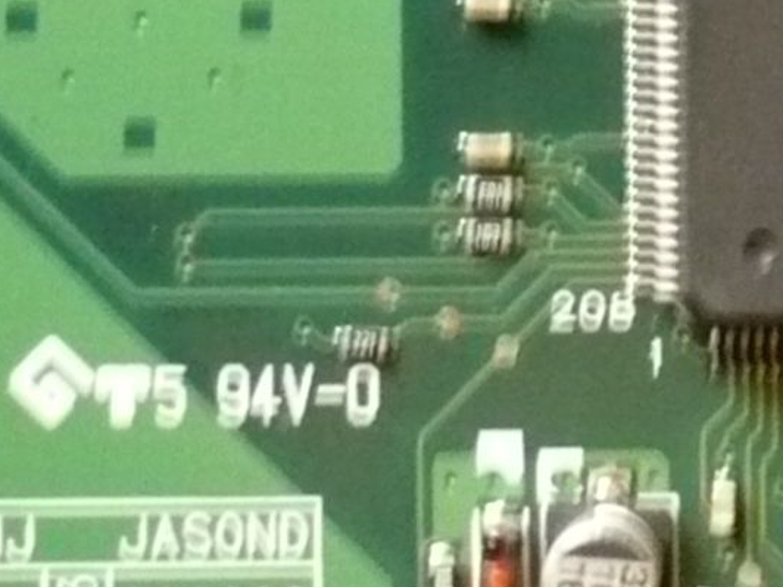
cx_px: 1194
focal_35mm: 202
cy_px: -322
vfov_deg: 7.2
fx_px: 4569
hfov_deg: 9.5
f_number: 2.8
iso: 250
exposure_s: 1/8
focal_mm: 5.8
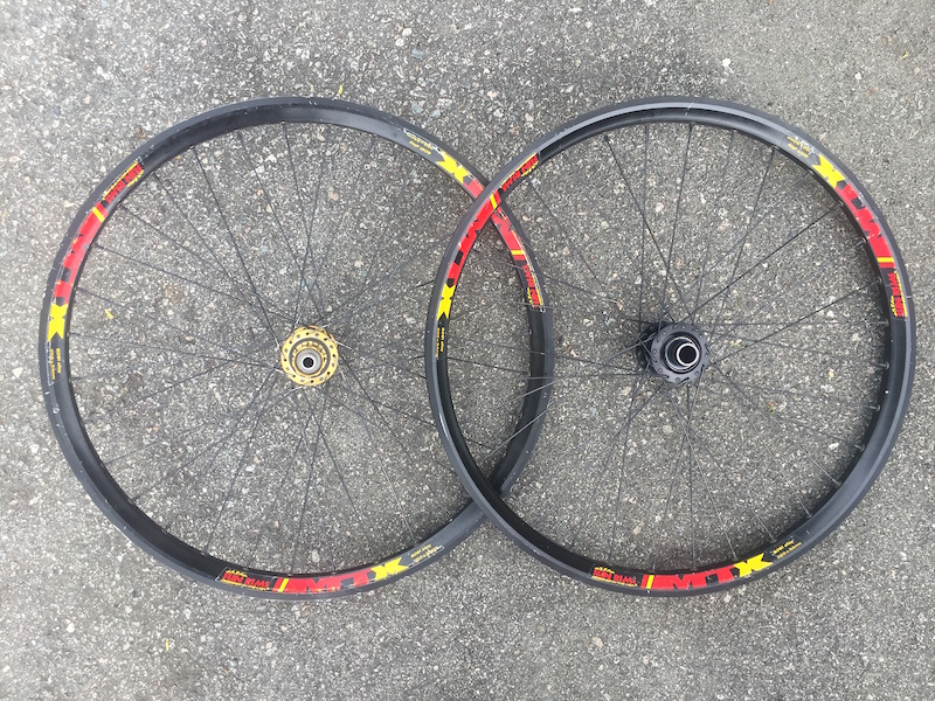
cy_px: 350
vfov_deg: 48.2
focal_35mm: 29
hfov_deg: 61.7
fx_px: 783
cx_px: 468
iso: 32
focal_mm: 4.15
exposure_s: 1/221
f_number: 2.2
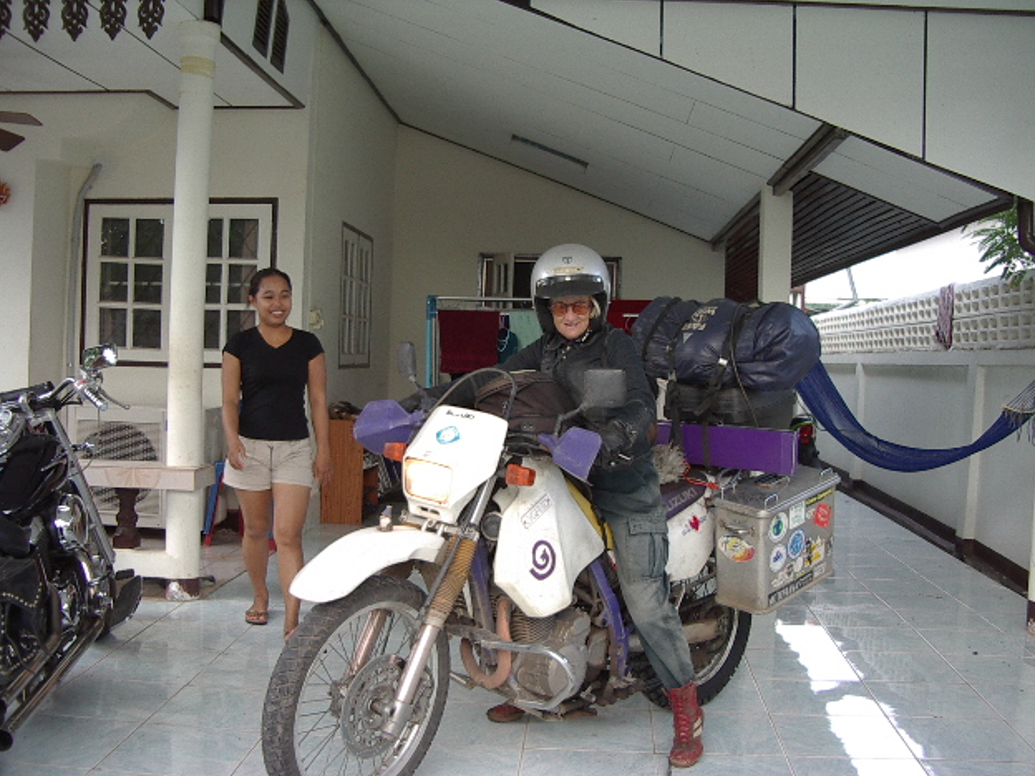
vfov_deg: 36.8
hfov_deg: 47.9
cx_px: 518
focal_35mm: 39
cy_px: 395
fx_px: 1166
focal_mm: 5.8
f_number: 2.6
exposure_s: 1/100
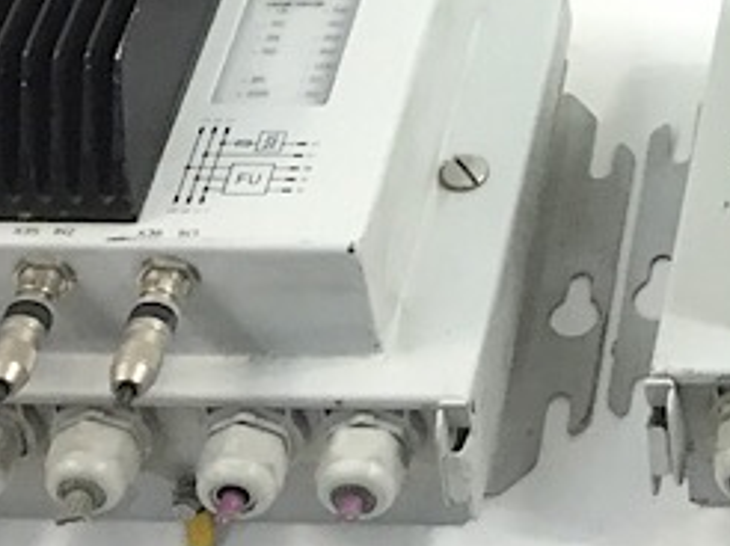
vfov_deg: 9.3
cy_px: -493
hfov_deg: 12.3
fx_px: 3160
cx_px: 1206
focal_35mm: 150
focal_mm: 3.3
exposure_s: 1/33
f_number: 2.4
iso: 40
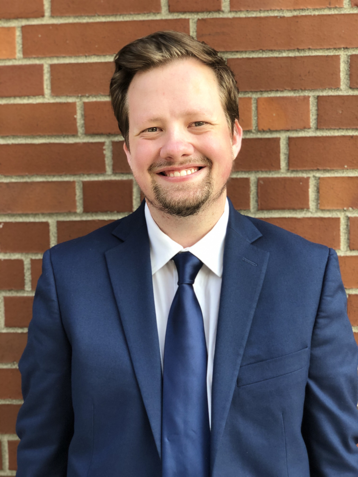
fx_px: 717
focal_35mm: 52
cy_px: 238
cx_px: 179
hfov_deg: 28.0
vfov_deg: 36.8
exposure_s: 1/60
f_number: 2.4
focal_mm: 6
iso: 32
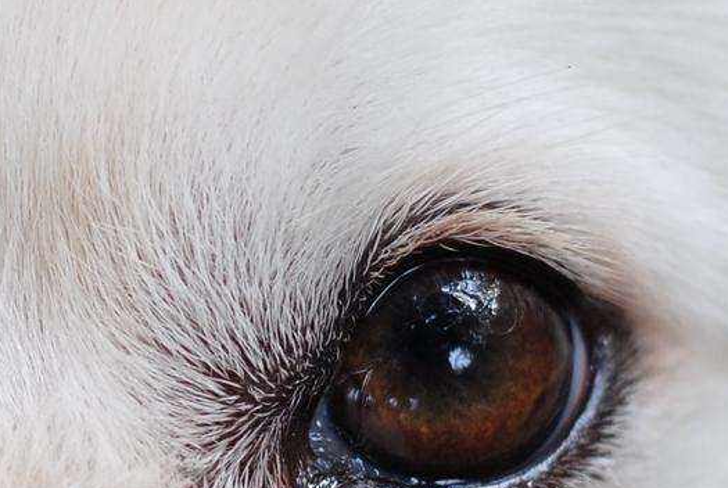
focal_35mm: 302
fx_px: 6117
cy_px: 378
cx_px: 17
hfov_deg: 6.8
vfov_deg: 4.6
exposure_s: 1/160
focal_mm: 50
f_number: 3.5
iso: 200
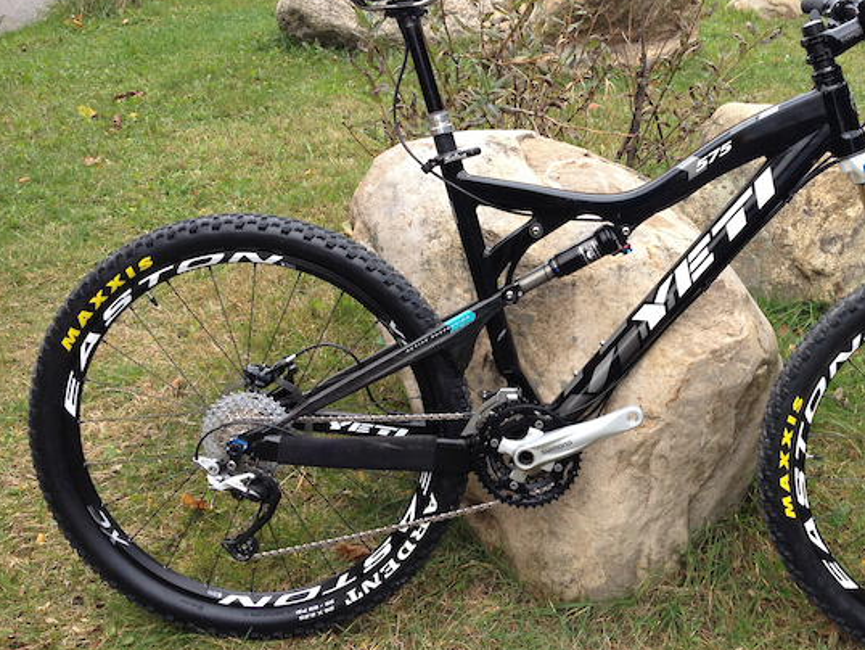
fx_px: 1300
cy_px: 278
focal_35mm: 52
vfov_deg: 28.0
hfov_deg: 36.1
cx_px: 637
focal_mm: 4.28
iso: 64
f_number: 2.4
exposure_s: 1/207
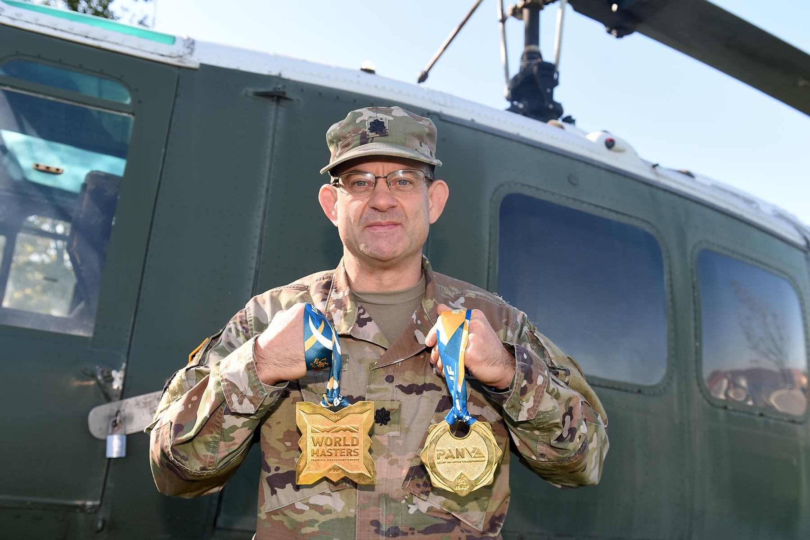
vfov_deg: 45.0
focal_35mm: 29
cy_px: 270
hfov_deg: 63.7
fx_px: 652
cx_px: 405
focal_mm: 29
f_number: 5.6
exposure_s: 1/1600
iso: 800
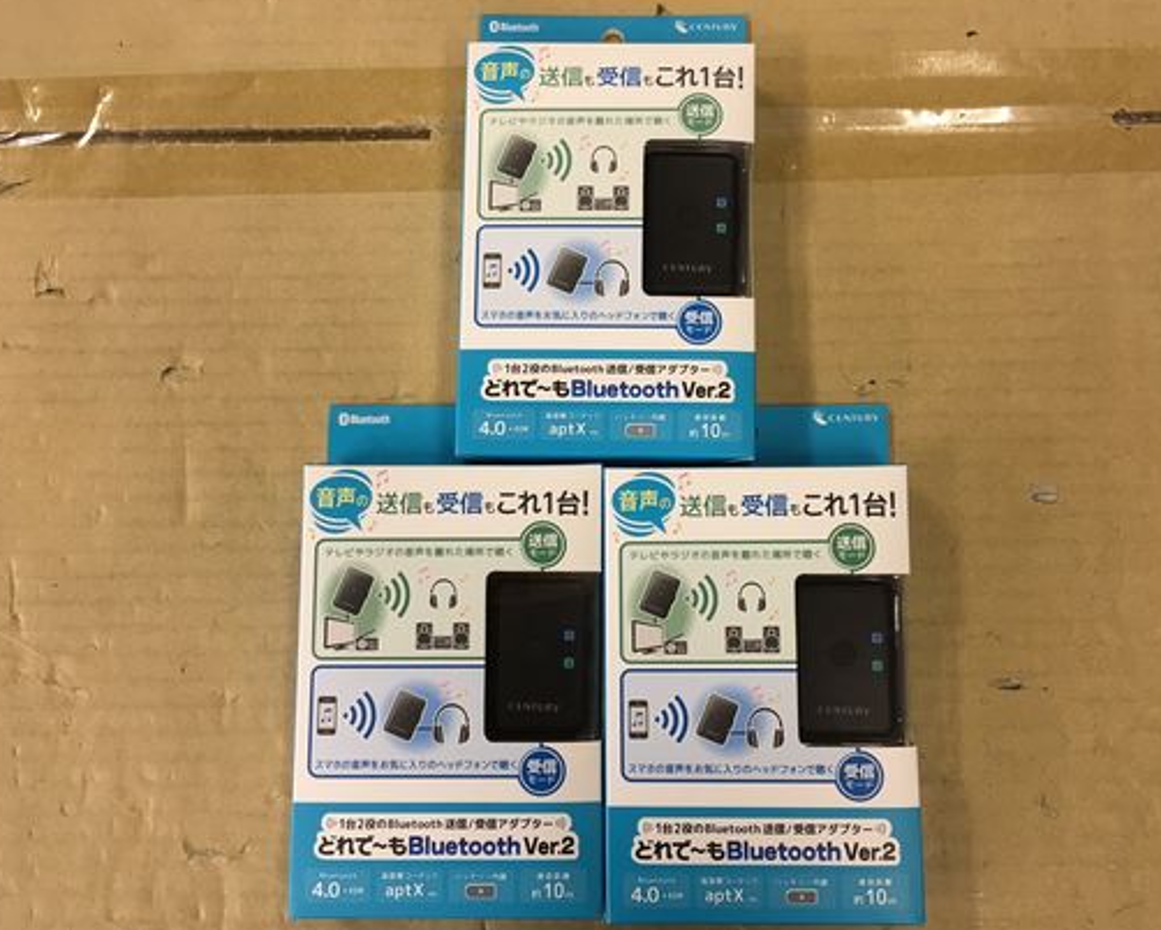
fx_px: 1066
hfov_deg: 57.1
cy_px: 462
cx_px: 601
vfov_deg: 47.1
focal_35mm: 31
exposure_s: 1/30
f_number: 2.2
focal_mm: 4.15
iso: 64
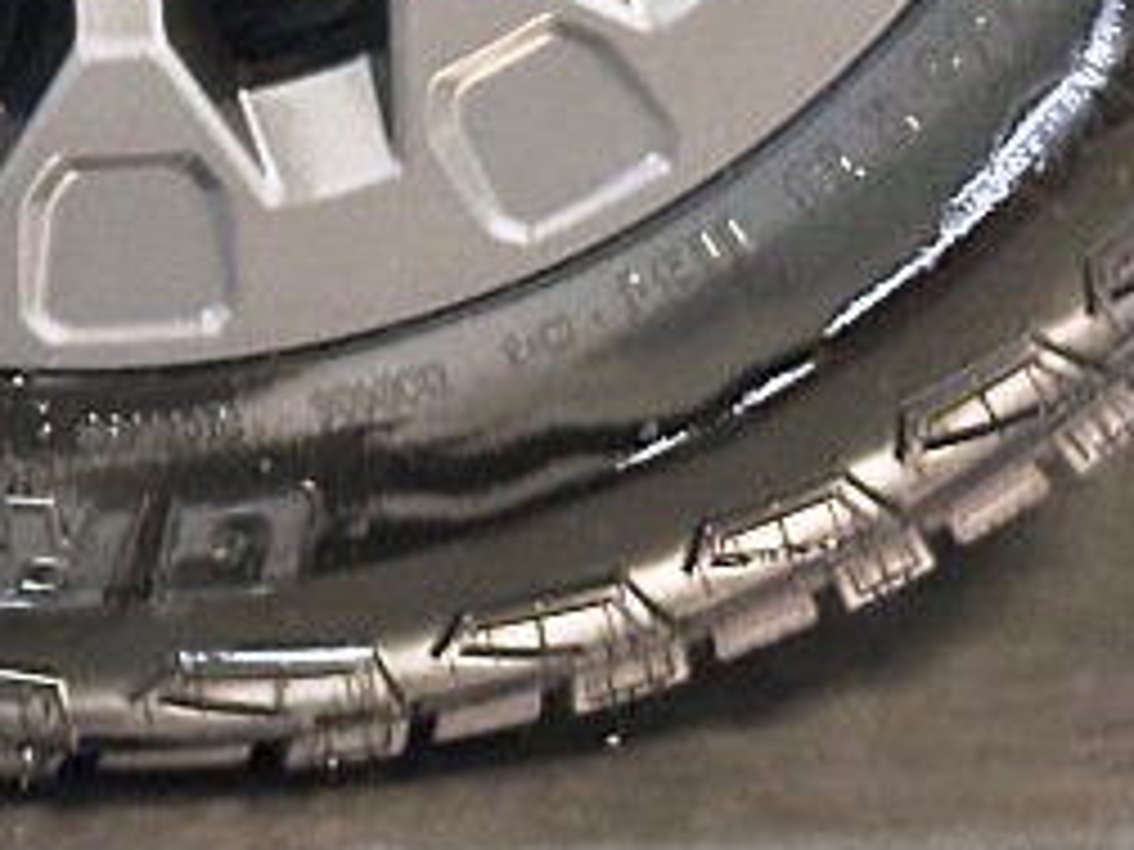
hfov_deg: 10.0
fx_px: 6388
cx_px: -153
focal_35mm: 195
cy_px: -571
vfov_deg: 7.4
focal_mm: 6.86
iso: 640
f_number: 1.78
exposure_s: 1/24
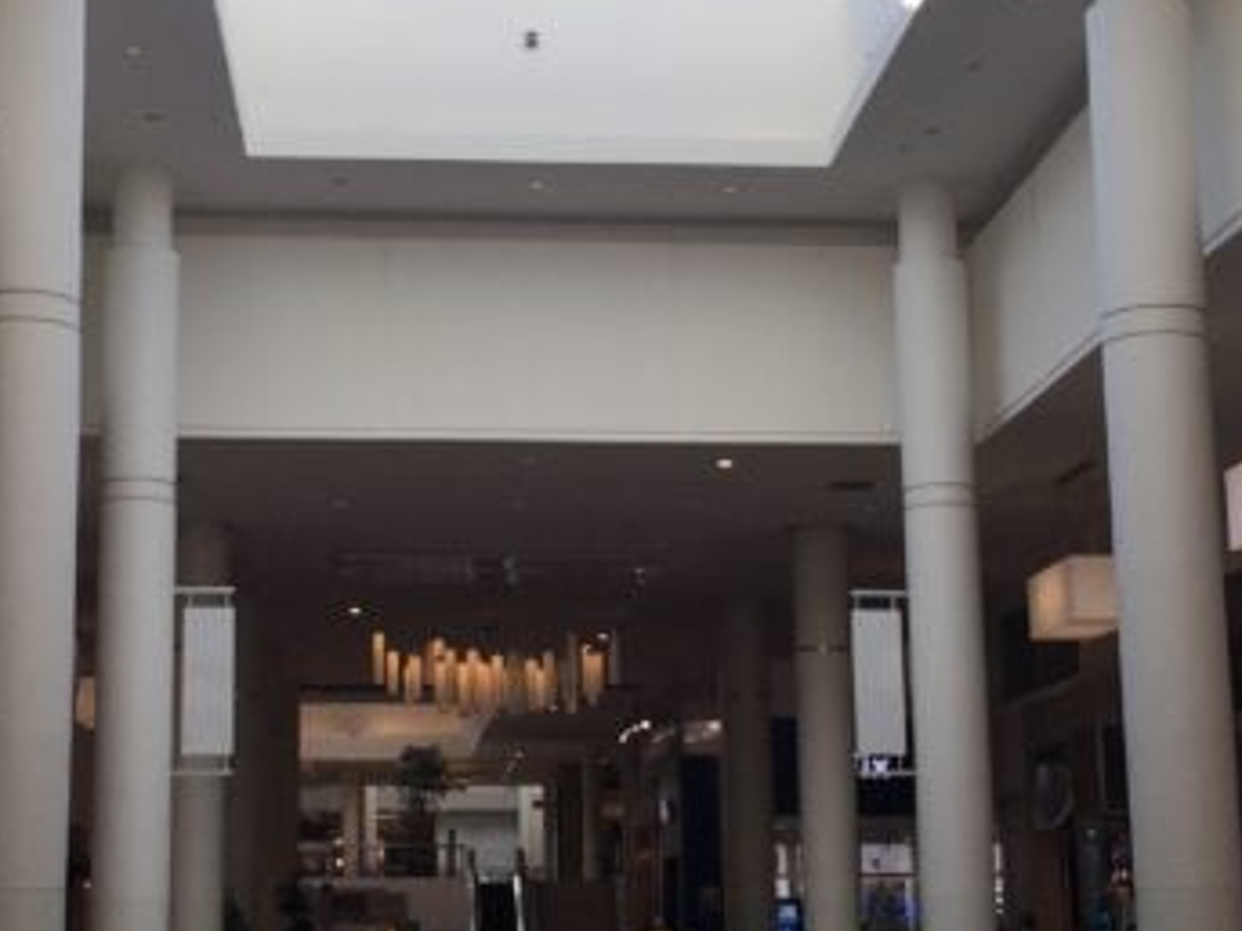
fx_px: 2331
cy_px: 482
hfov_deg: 29.8
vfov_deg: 22.6
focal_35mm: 65
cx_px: 558
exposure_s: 1/455
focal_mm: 4.15
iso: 32
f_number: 2.2
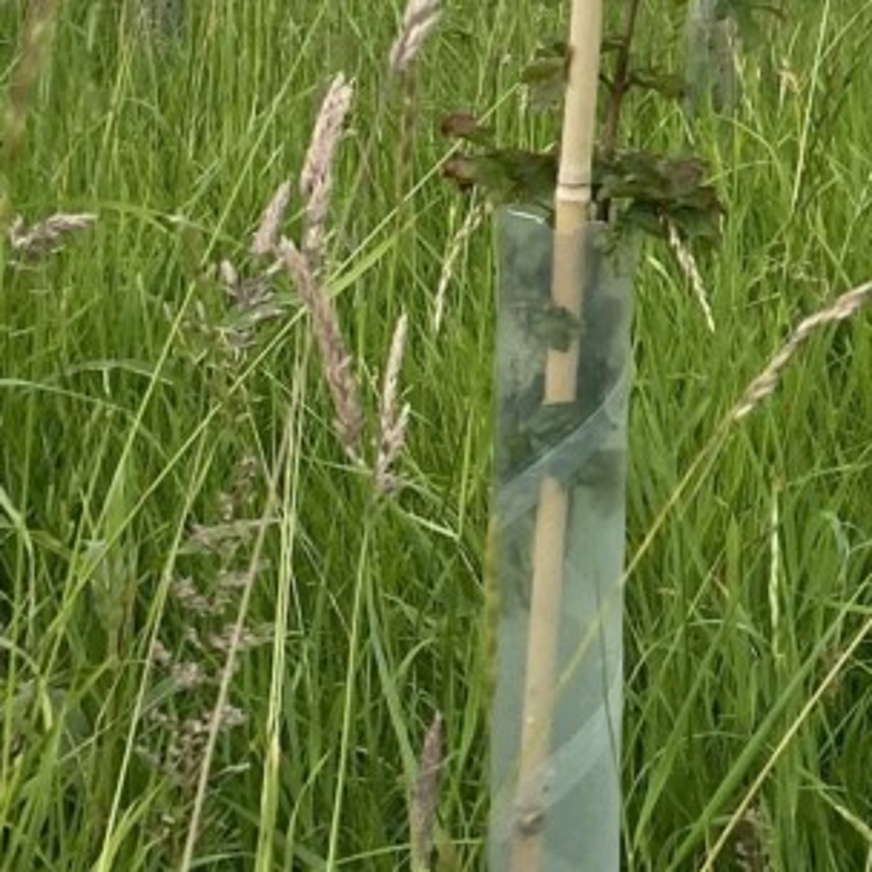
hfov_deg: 12.8
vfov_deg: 13.7
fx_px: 3448
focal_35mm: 121
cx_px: 1678
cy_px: -344
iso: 32
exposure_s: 1/2358
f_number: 1.8
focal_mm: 4.25
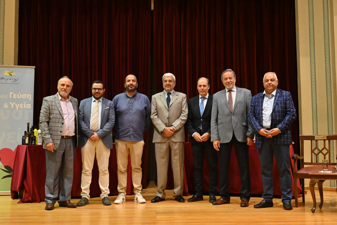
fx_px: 449
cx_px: 168
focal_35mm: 48
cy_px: 112
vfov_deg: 28.1
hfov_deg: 41.1
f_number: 7.1
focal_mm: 48
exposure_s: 1/100
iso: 8000
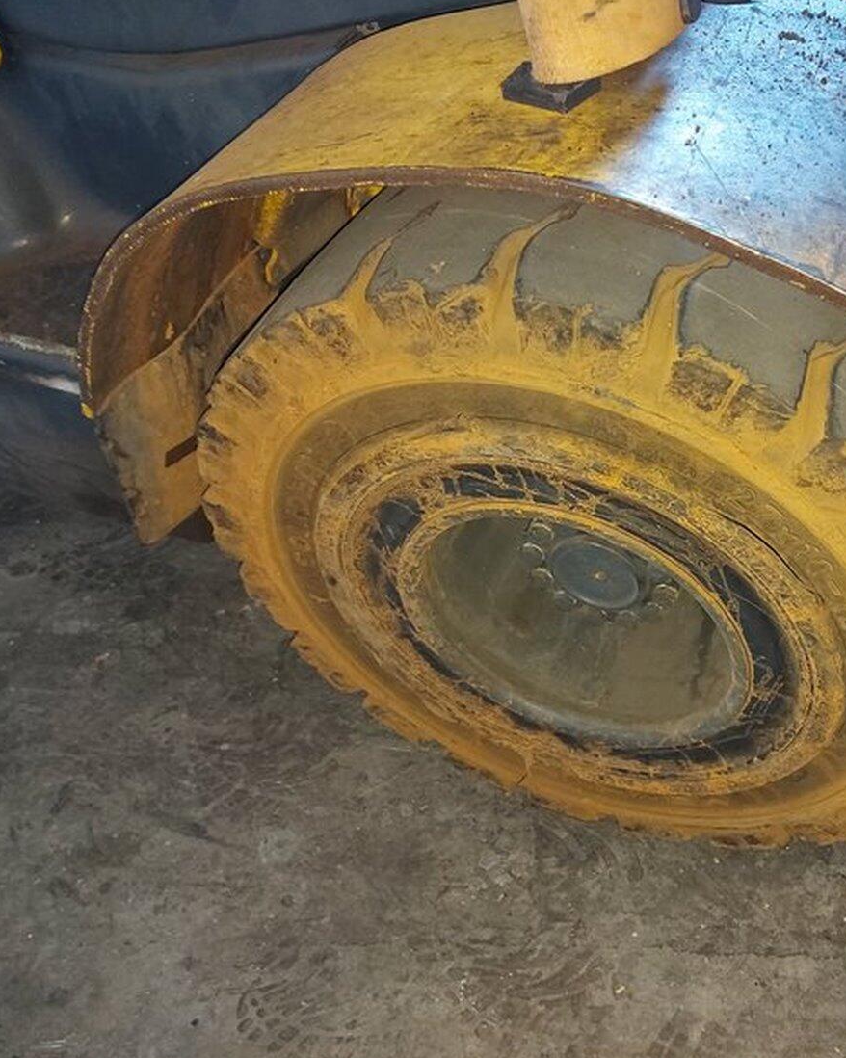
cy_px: 530
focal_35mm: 32
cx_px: 642
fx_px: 1002
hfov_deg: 44.2
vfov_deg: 55.7
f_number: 1.8
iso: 320
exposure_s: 1/25
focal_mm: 5.23
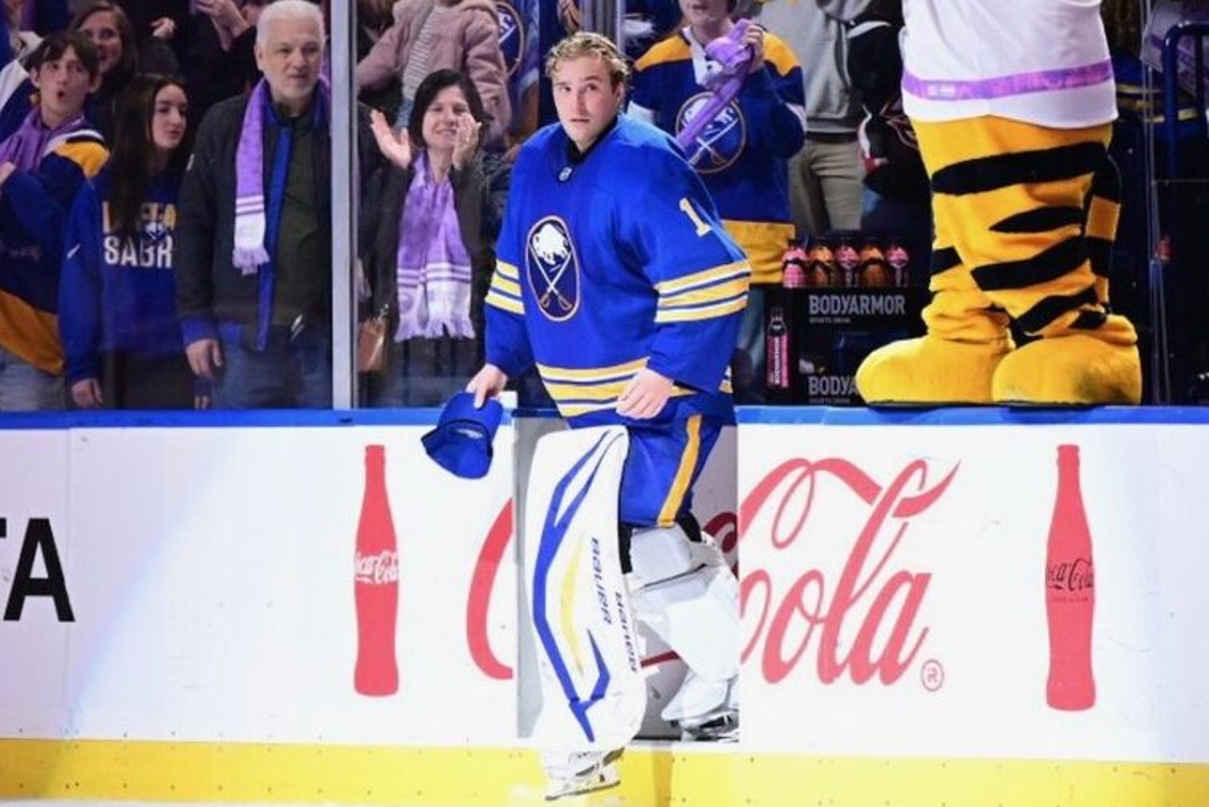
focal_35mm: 202
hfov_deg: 10.2
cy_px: 405
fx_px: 6785
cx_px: 601
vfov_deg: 6.8
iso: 4000
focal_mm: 200
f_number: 2.8
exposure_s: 1/1250
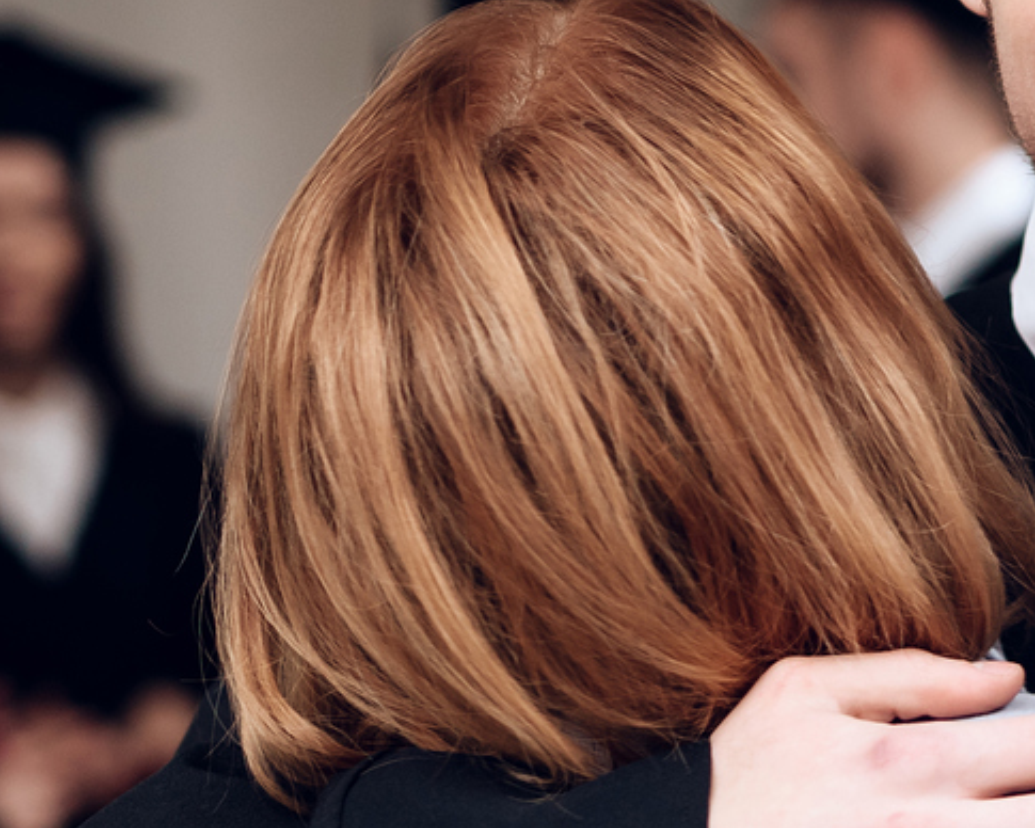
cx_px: 1421
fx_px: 6280
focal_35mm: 205
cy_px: 504
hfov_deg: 9.2
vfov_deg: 7.5
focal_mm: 50
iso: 320
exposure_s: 1/160
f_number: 2.2
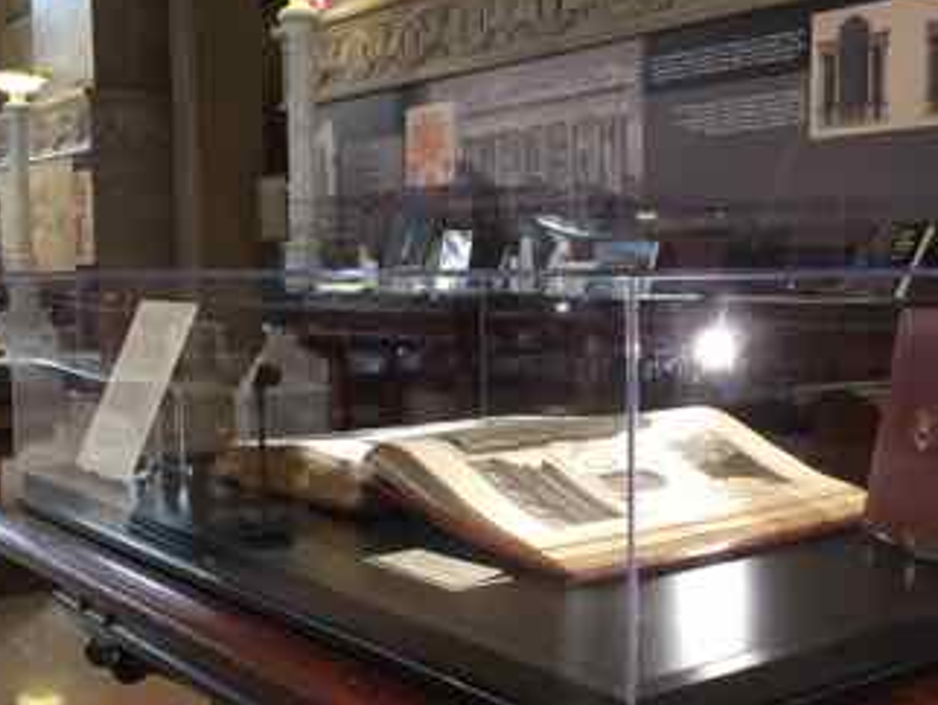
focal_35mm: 45
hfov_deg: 41.9
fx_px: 1220
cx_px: 548
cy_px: 369
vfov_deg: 32.2
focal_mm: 4.15
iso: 160
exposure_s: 1/30
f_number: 2.2
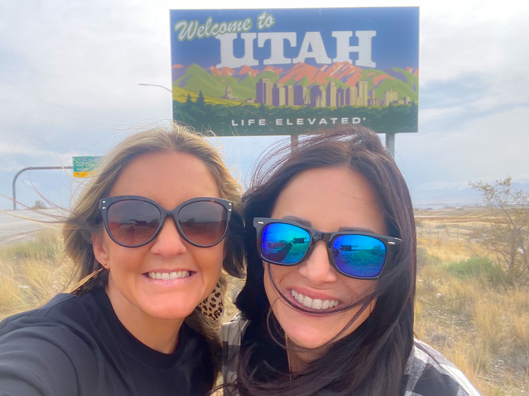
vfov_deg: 58.9
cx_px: 264
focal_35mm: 23
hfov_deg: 73.9
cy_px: 198
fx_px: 351
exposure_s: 1/260
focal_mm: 2.71
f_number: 2.2
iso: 25
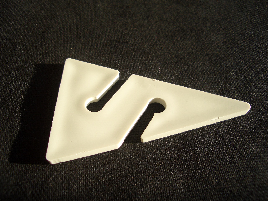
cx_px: 134
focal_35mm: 35
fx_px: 271
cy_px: 100
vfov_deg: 40.7
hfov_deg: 52.6
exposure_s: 1/200
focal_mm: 5.8
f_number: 4.3
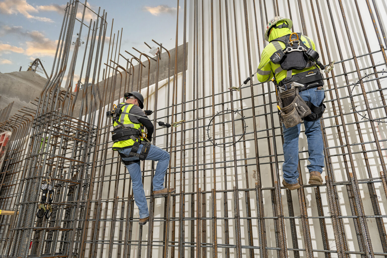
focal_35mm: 24
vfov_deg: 53.1
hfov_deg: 73.7
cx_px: 194
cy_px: 129
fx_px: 258
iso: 200
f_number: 4
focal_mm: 24
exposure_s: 1/160
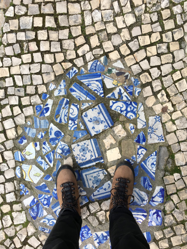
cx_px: 94
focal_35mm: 29
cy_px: 124
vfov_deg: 61.7
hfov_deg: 48.2
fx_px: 209
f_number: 2.2
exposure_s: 1/100
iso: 40
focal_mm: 4.15
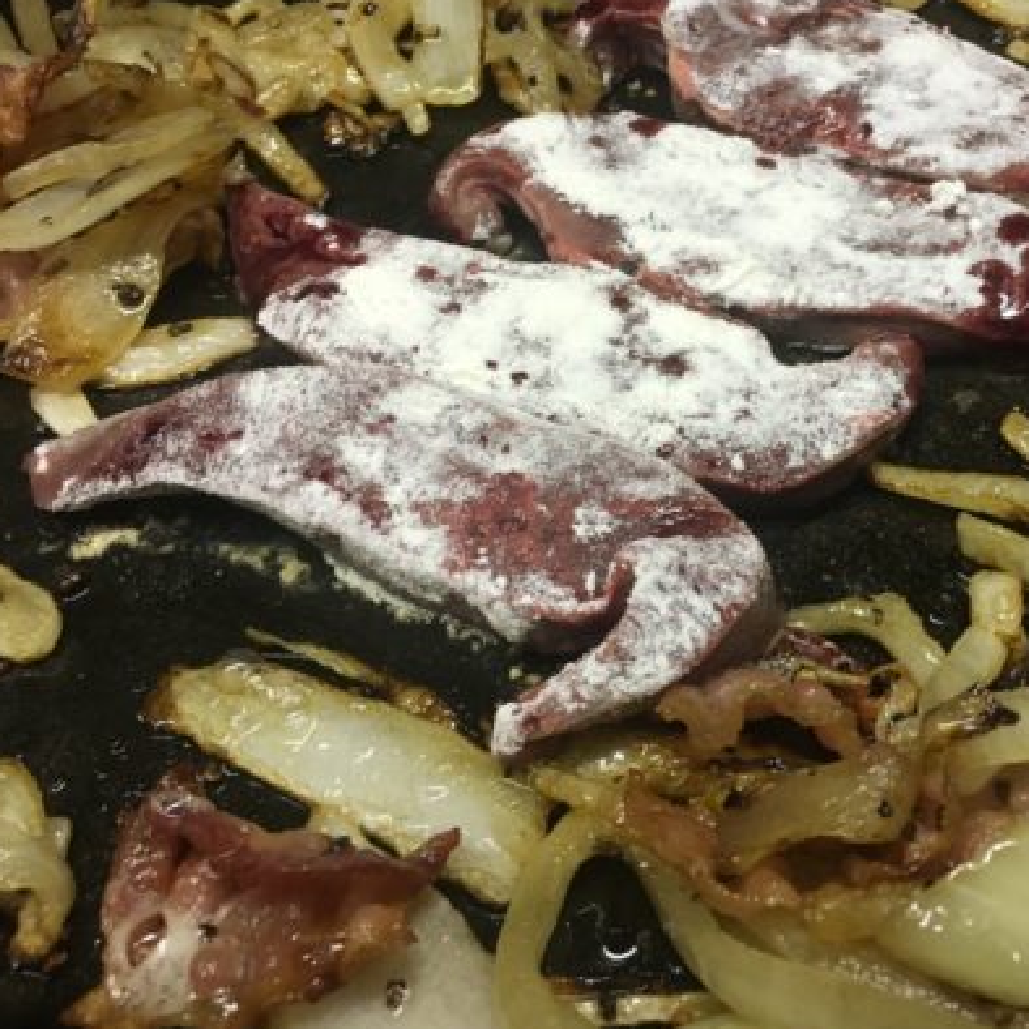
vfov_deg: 42.8
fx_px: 1312
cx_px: 689
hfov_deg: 42.2
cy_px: 486
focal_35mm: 39
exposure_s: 1/30
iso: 125
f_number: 2.2
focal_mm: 4.15
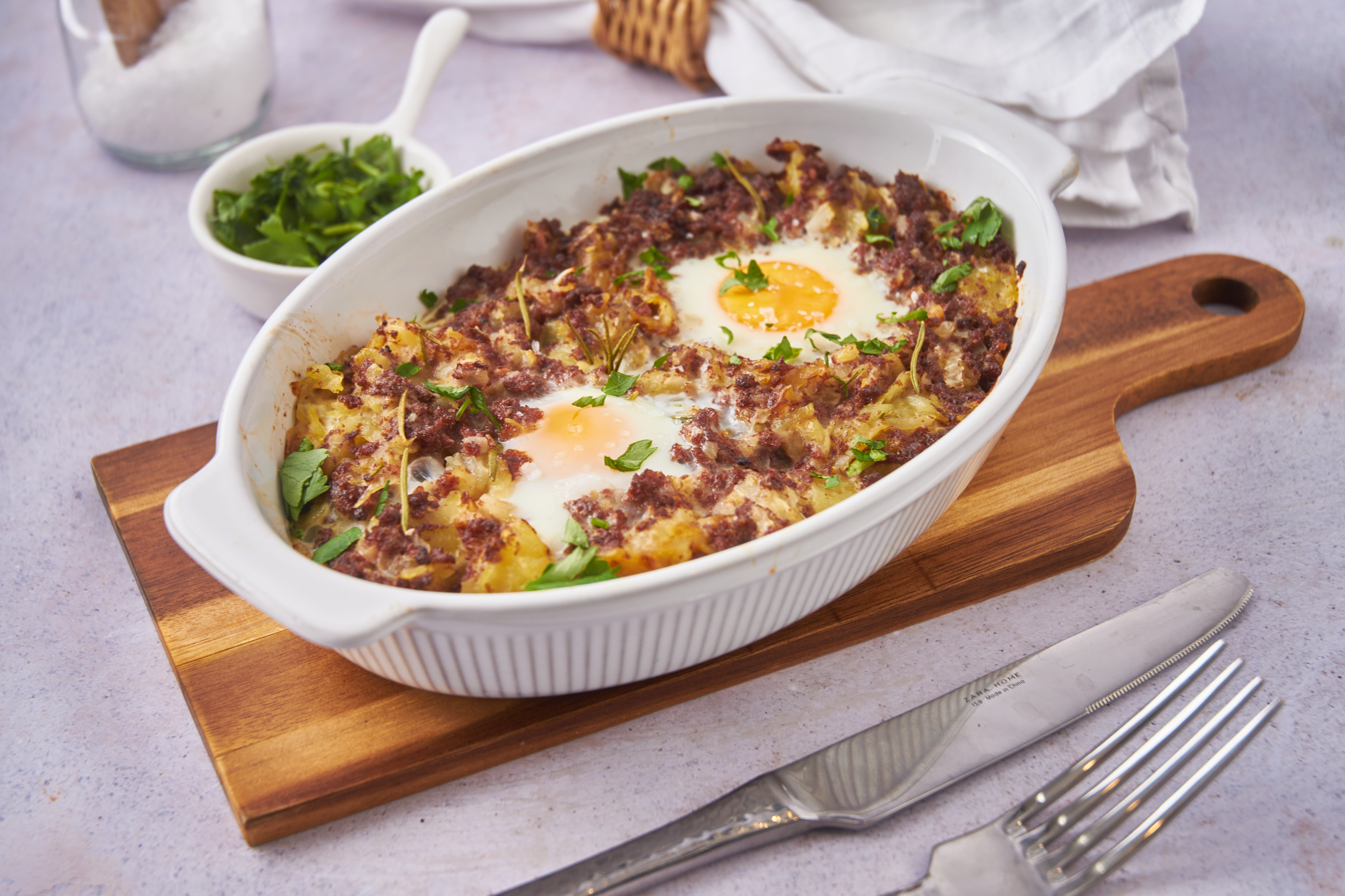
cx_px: 672
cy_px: 448
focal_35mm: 69
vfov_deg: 19.7
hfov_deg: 29.2
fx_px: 2578
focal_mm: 46
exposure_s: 1/100
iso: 100
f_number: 4.5
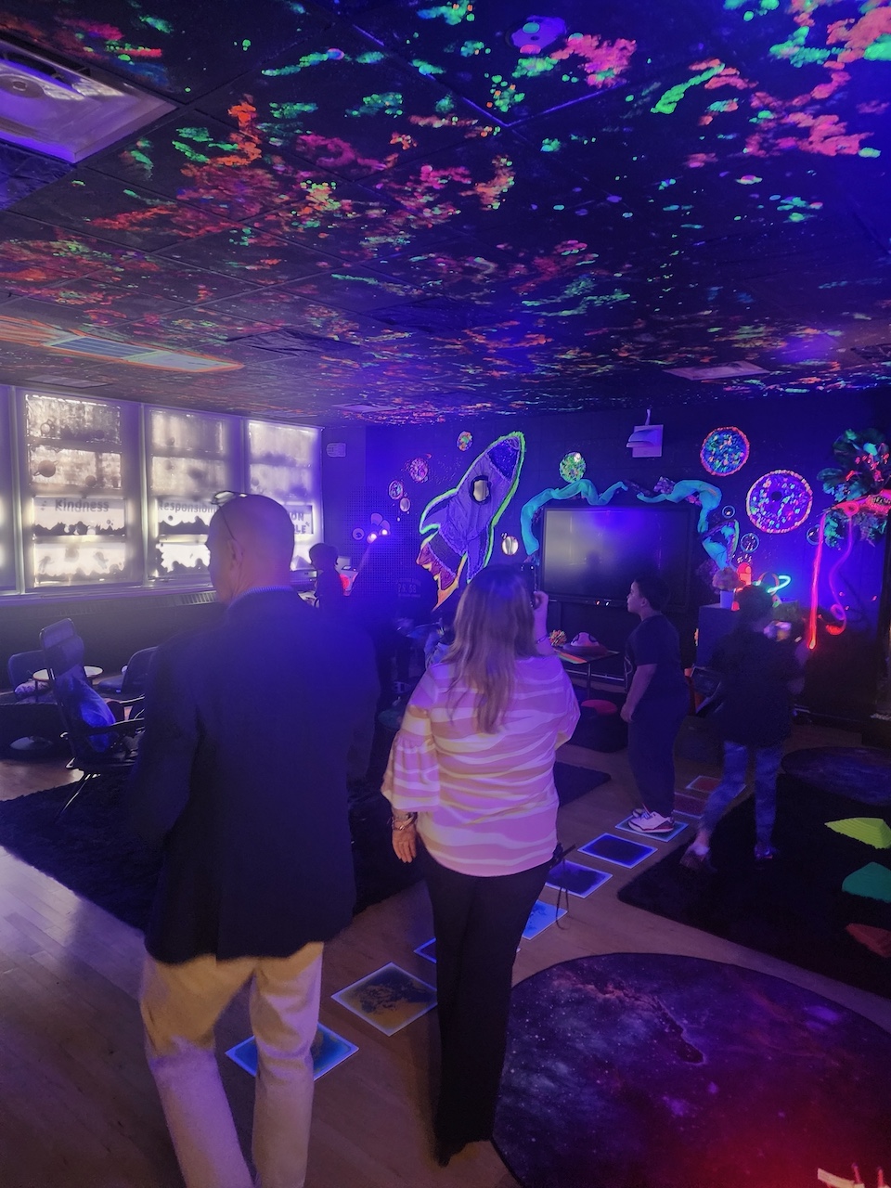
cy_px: 594
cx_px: 446
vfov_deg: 73.9
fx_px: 789
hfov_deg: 58.9
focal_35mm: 23
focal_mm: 6.4
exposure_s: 1/24
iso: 500
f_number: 1.8
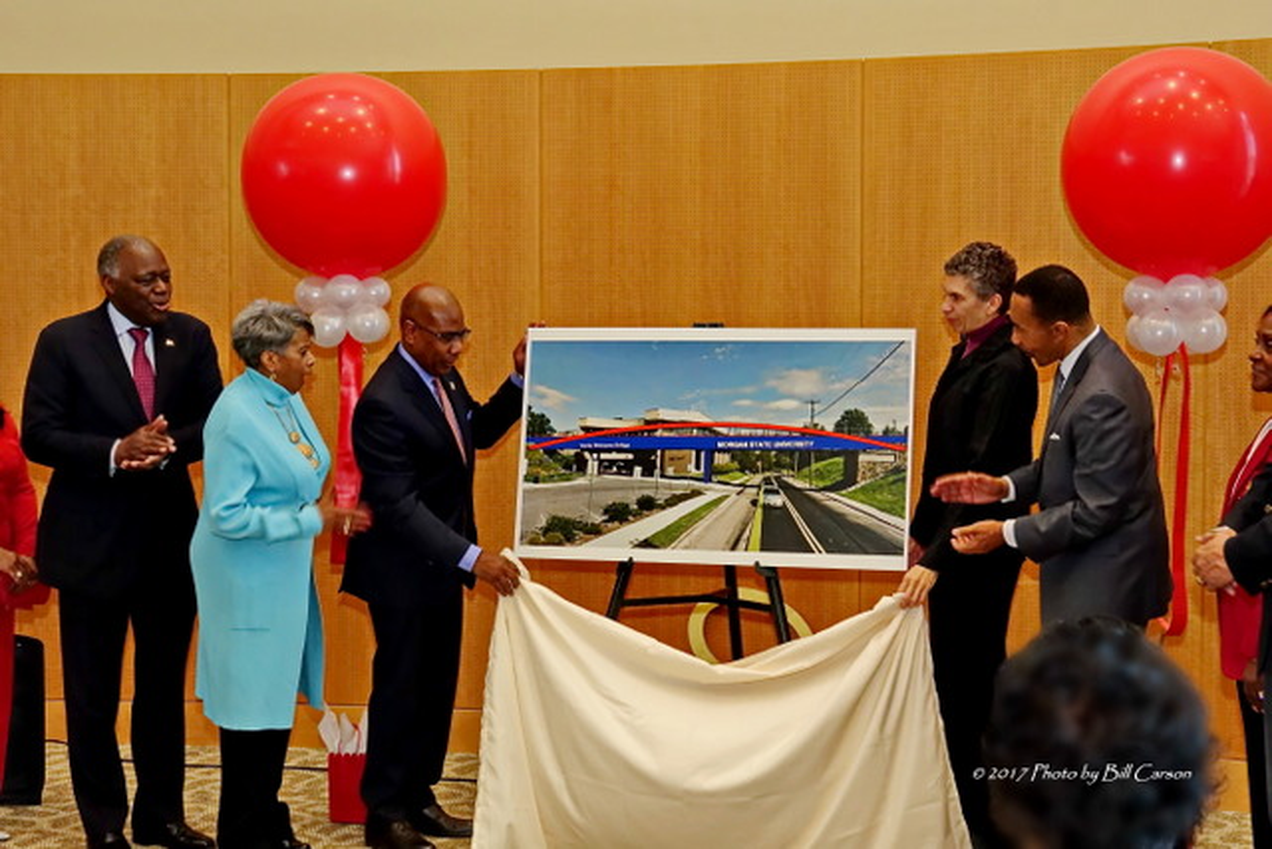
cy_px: 424
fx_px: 2050
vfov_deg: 23.4
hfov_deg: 34.5
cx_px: 636
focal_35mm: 58
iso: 800
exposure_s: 1/80
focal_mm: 21.32
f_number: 4.5
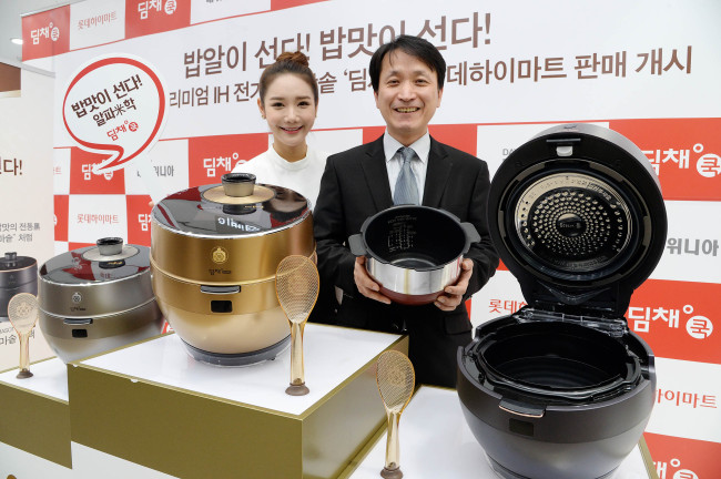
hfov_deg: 73.8
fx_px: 480
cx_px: 360
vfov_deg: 53.0
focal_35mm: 24
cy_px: 240
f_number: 9
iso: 2000
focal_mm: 24
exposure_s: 1/200
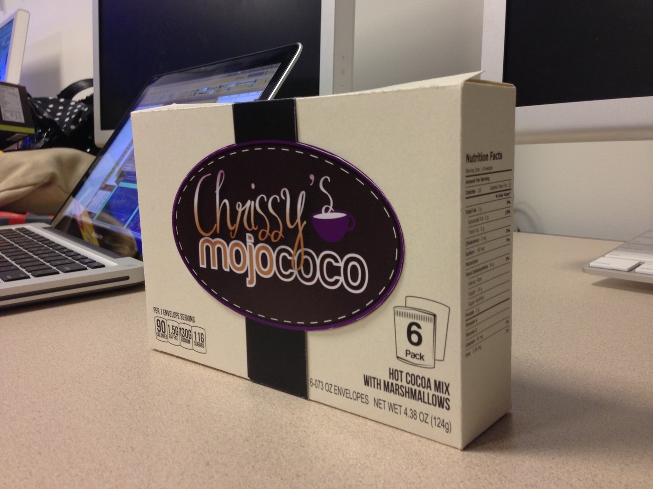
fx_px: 623
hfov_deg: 55.4
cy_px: 244
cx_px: 326
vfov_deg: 42.9
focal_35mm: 33
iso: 125
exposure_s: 1/20
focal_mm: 4.13
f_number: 2.4
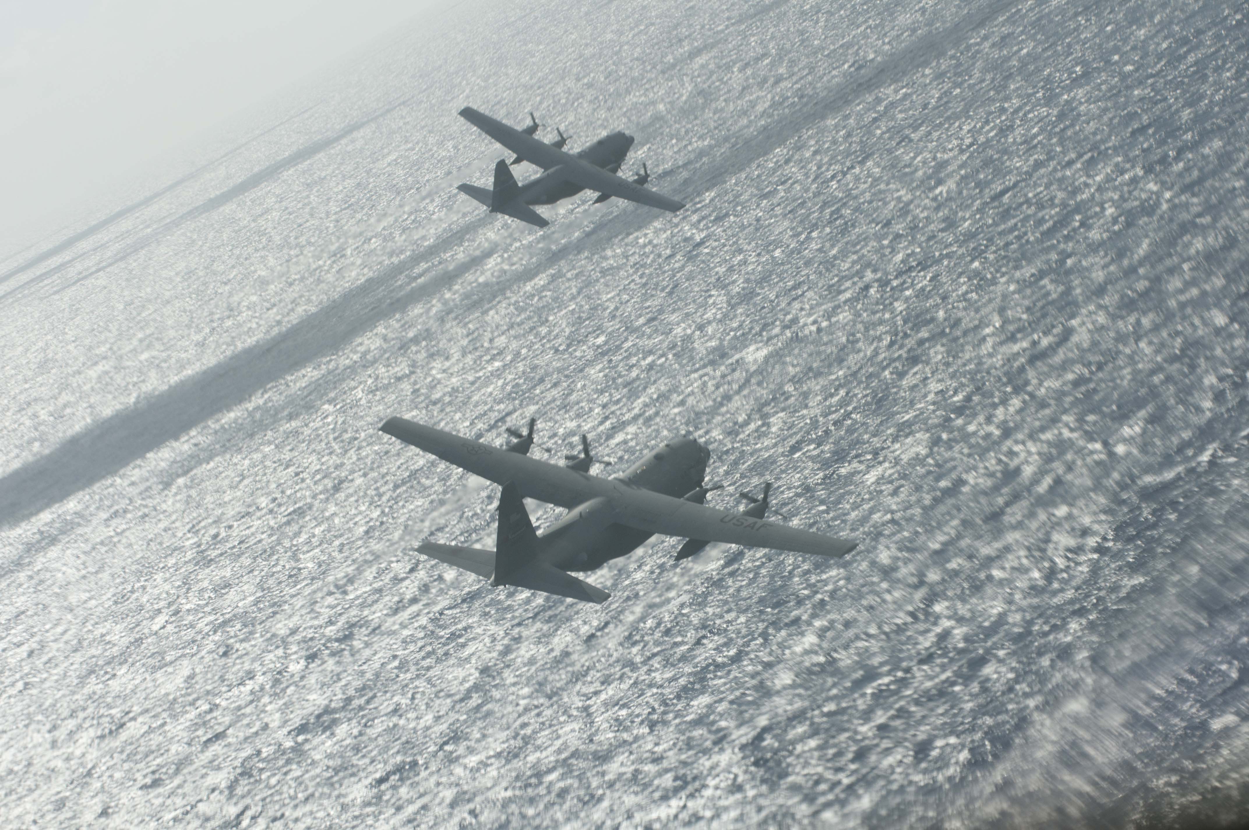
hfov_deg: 11.0
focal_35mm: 188
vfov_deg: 7.3
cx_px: 624
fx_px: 6497
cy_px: 415
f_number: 9
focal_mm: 125
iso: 200
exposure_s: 1/500
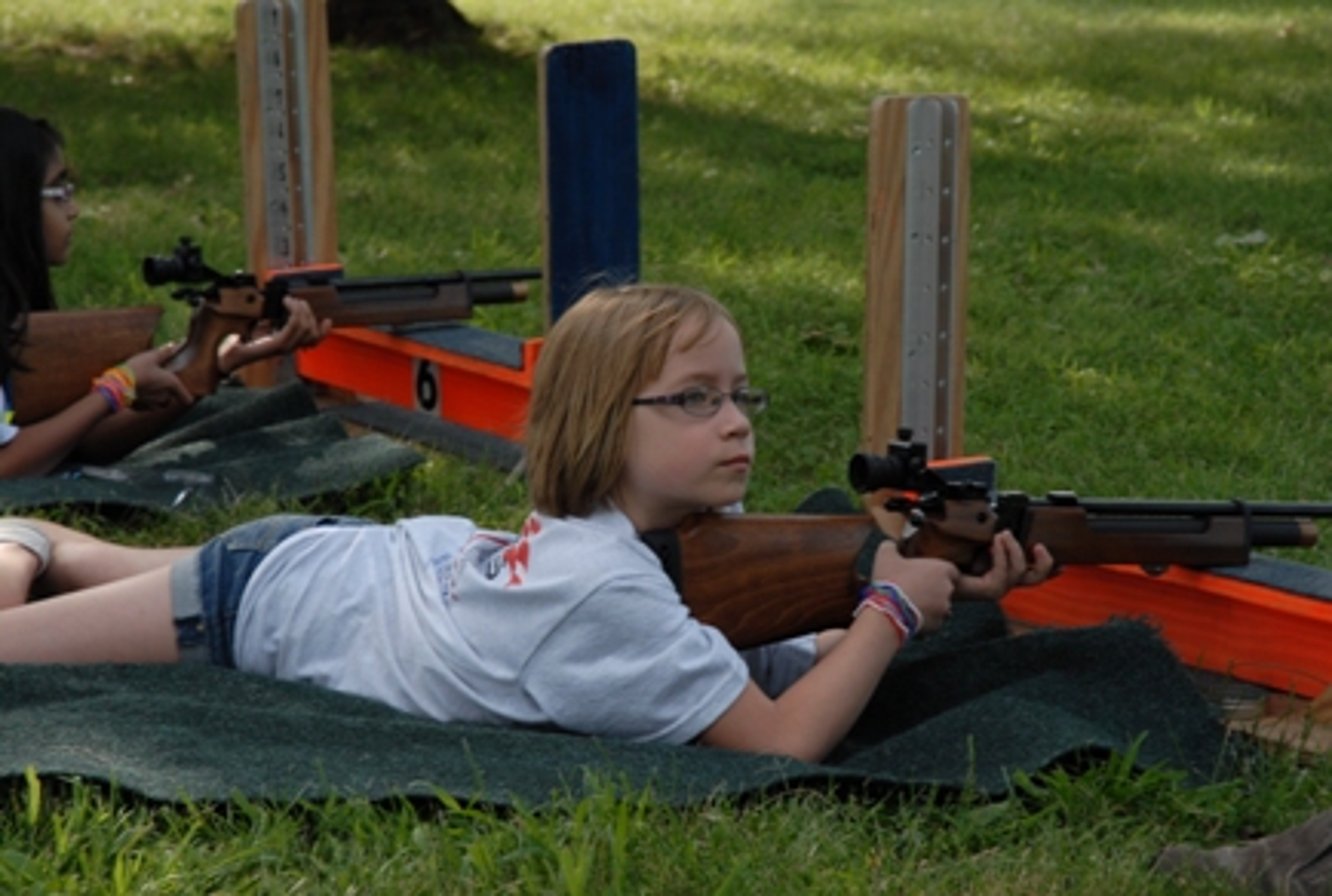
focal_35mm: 105
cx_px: 666
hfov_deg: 19.4
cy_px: 448
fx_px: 3896
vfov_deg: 13.1
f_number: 8
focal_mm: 70
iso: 200
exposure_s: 1/60
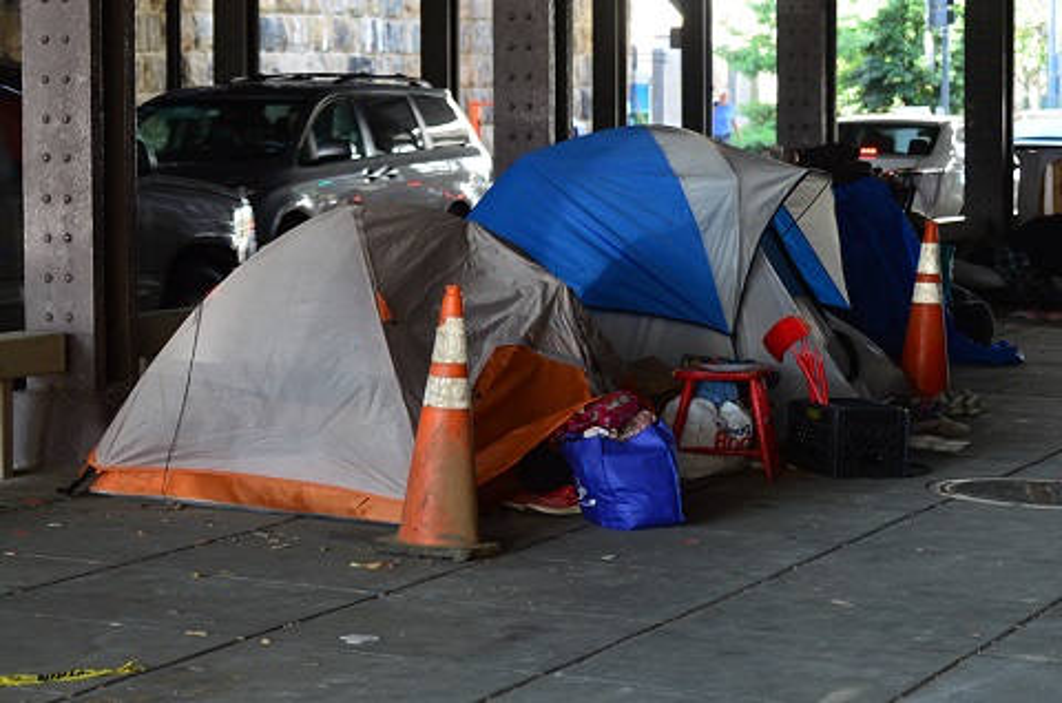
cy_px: 352
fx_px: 3091
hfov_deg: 19.5
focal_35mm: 105
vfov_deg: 13.0
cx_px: 531
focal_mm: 70
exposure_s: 1/60
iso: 400
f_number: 4.5
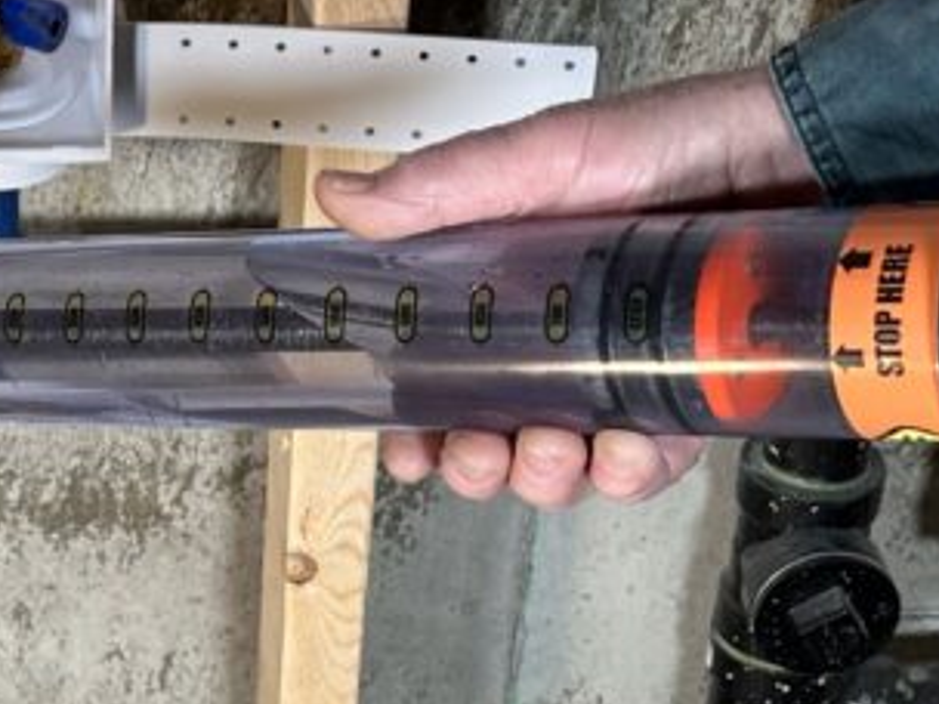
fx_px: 2740
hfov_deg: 19.2
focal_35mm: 101
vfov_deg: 14.6
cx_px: 127
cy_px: 516
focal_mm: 6.86
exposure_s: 1/120
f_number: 1.78
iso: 80
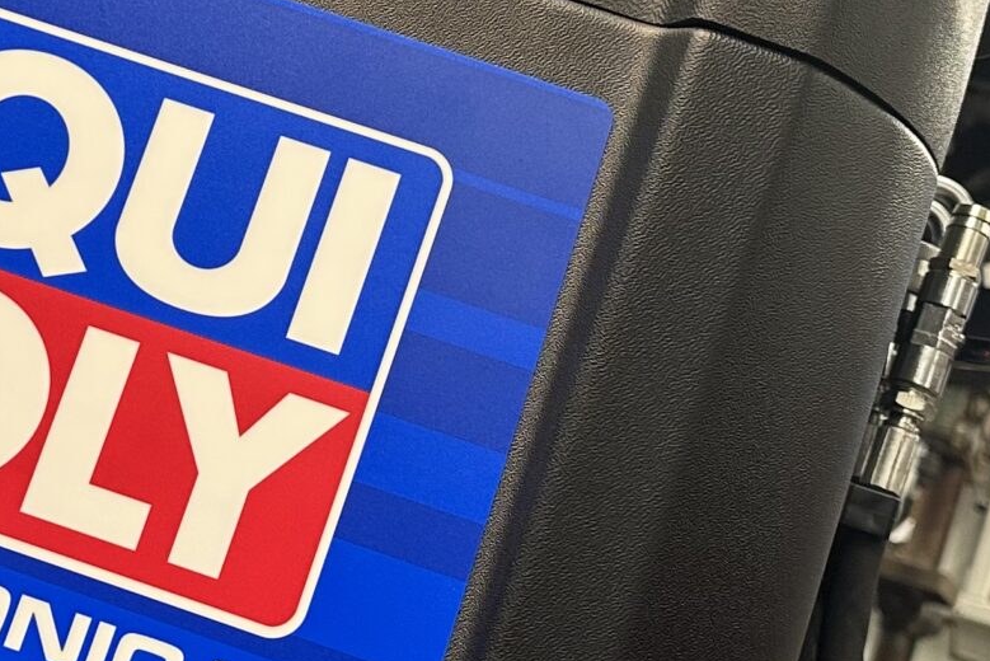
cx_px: 343
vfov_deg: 16.6
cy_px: 239
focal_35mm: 82
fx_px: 2256
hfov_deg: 24.7
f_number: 1.78
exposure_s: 1/60
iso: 160
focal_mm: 6.86
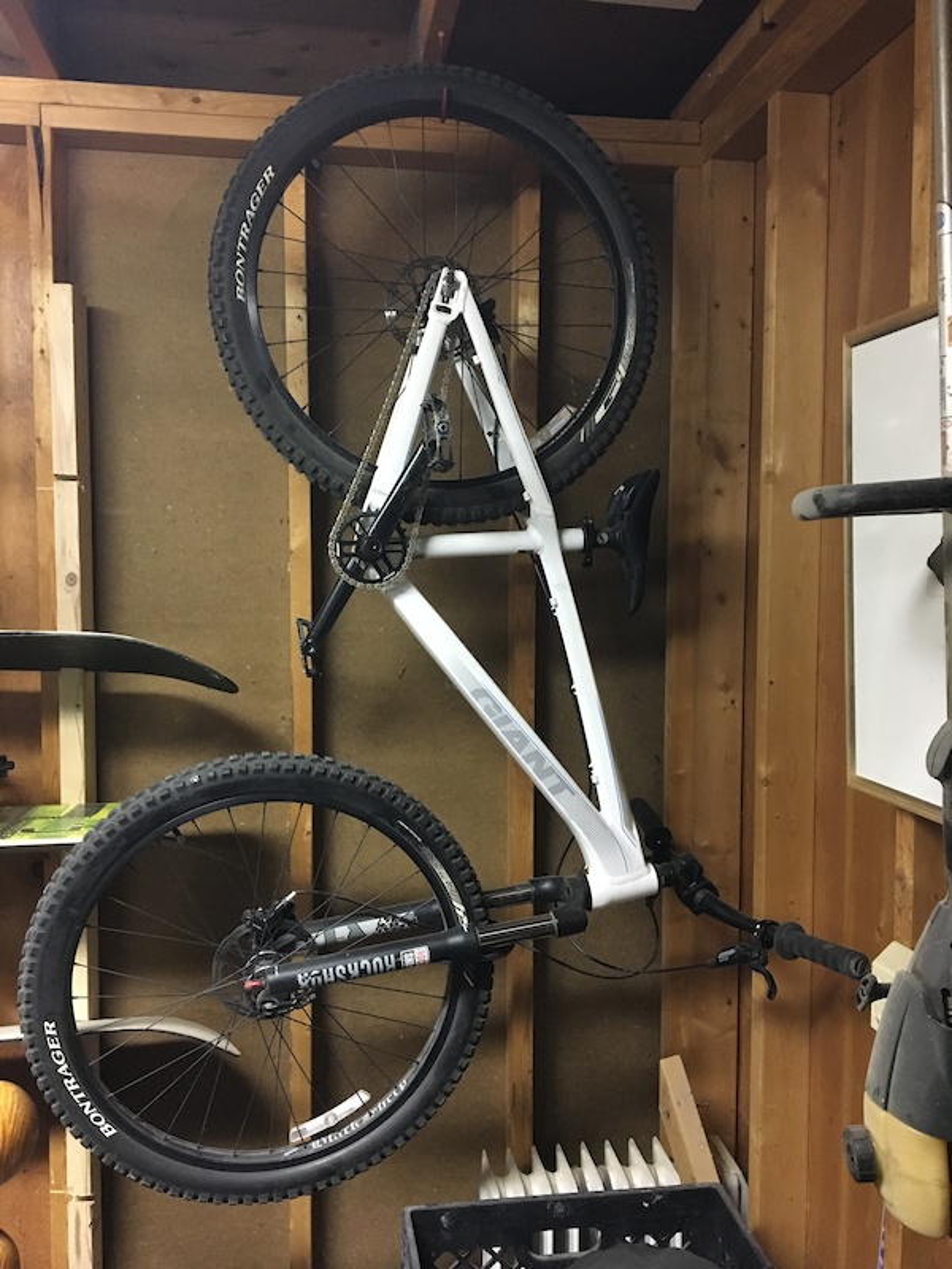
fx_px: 1063
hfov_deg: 48.2
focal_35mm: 29
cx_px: 476
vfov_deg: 61.7
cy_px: 634
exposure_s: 1/15
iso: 250
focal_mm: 4.15
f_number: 2.2
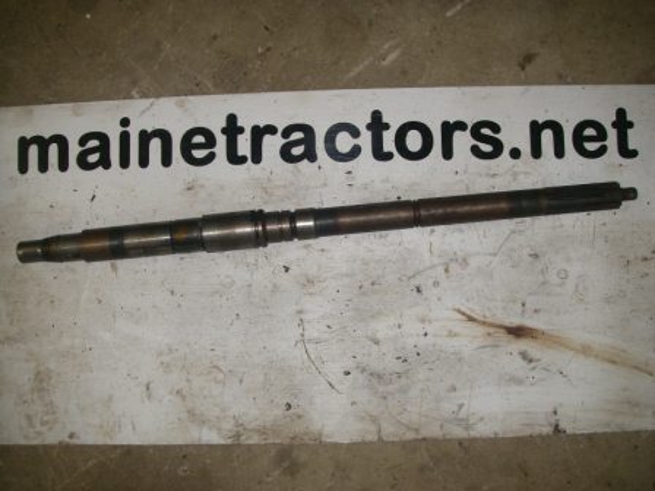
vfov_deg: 37.7
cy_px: 246
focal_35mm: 38
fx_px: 719
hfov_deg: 49.0
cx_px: 328
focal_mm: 6.3
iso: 200
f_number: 3.3
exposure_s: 1/40
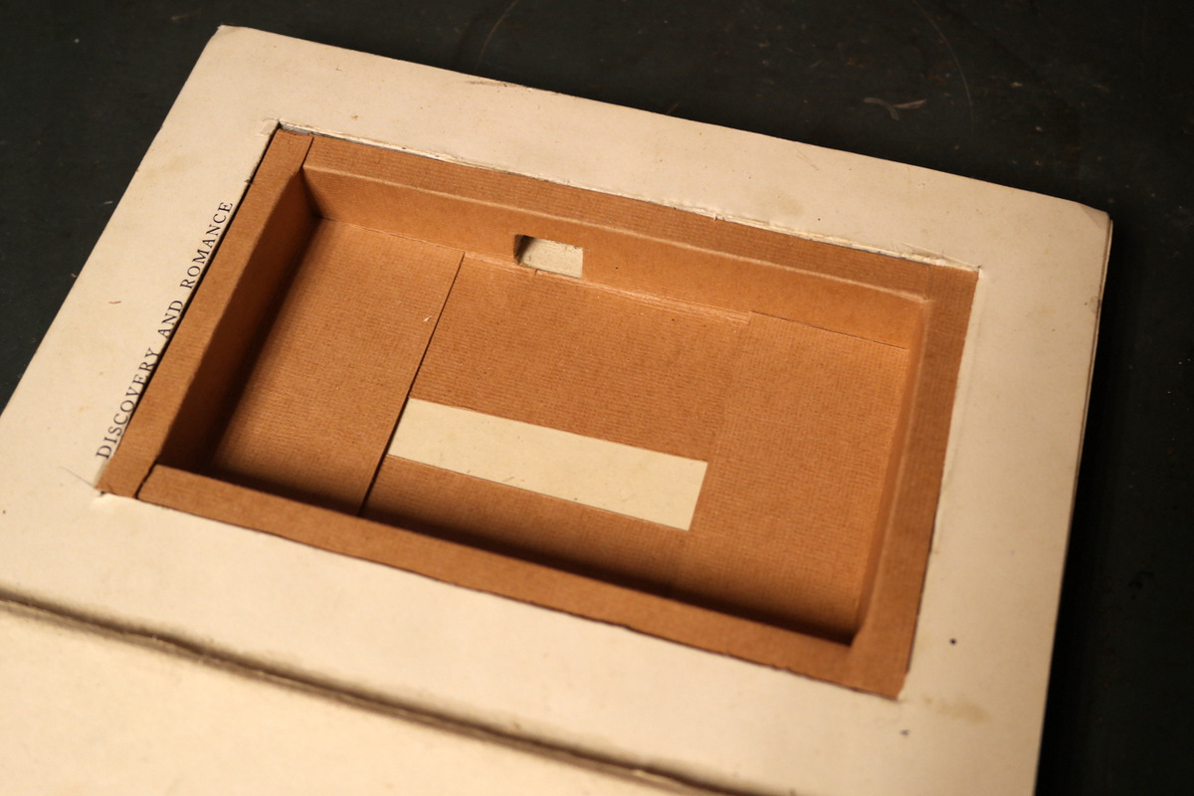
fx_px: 1426
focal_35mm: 43
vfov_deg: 31.2
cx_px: 597
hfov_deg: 45.4
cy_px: 398
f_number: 4
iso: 400
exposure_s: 1/50
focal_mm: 28
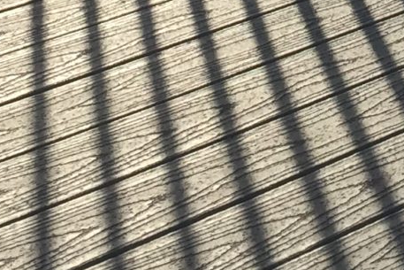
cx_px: 185
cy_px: -530
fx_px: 1897
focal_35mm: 169
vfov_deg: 7.2
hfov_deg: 12.2
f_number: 2.2
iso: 32
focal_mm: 4.15
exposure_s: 1/3968
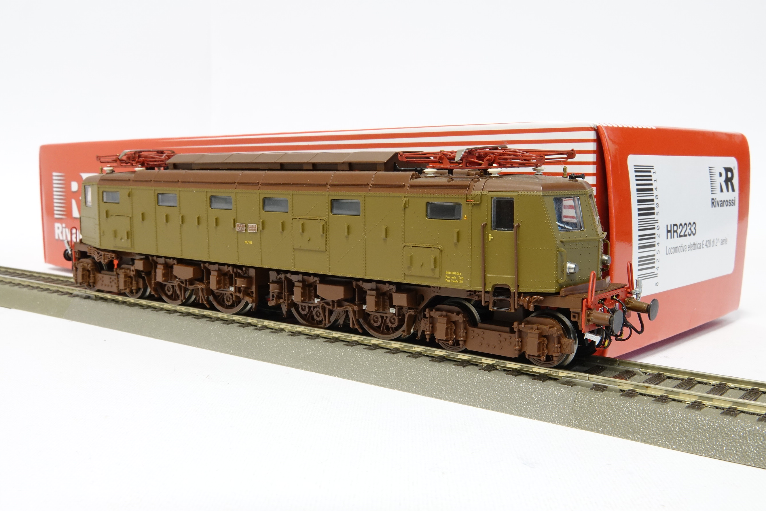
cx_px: 375
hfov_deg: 53.1
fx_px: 766
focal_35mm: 36
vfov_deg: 36.9
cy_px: 259
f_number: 13
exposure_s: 2
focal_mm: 12.96
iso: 400
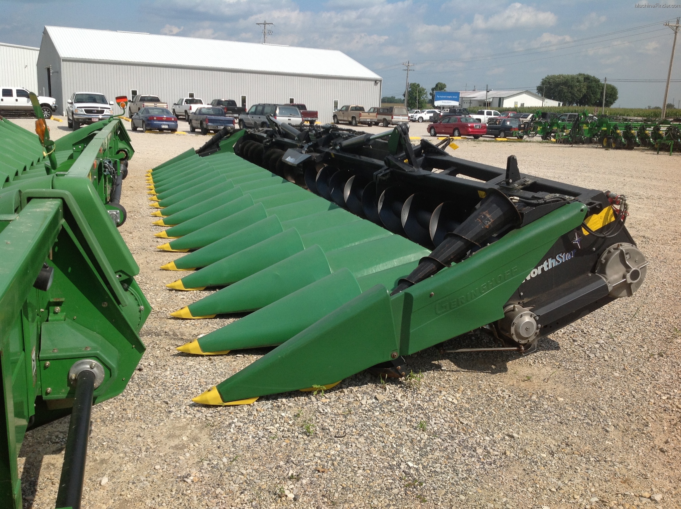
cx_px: 340
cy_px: 254
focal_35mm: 35
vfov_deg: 40.6
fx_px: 688
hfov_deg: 52.7
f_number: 2.4
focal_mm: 4.28
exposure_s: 1/2326
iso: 50
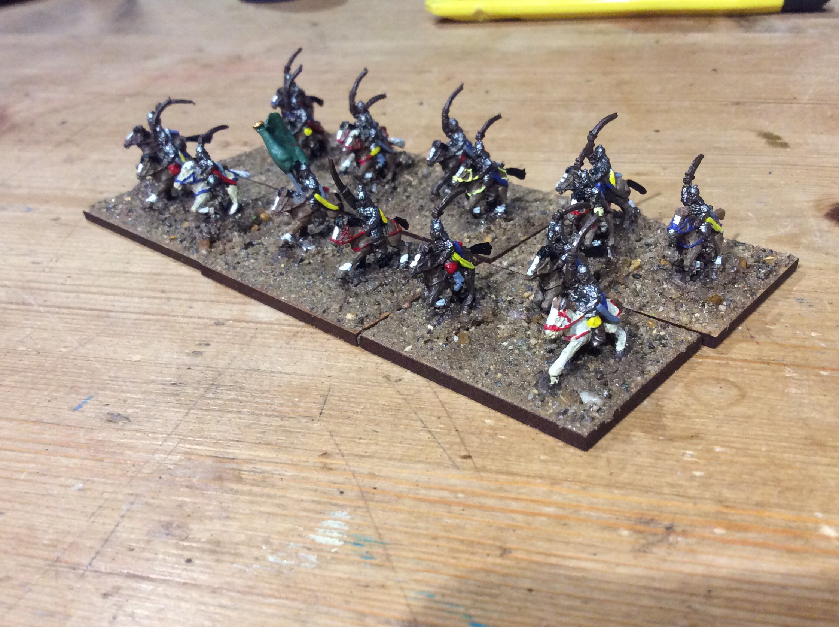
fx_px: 895
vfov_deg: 38.5
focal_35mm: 37
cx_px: 412
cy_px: 268
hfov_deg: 50.2
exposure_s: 1/25
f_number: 2.4
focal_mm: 3.3
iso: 125
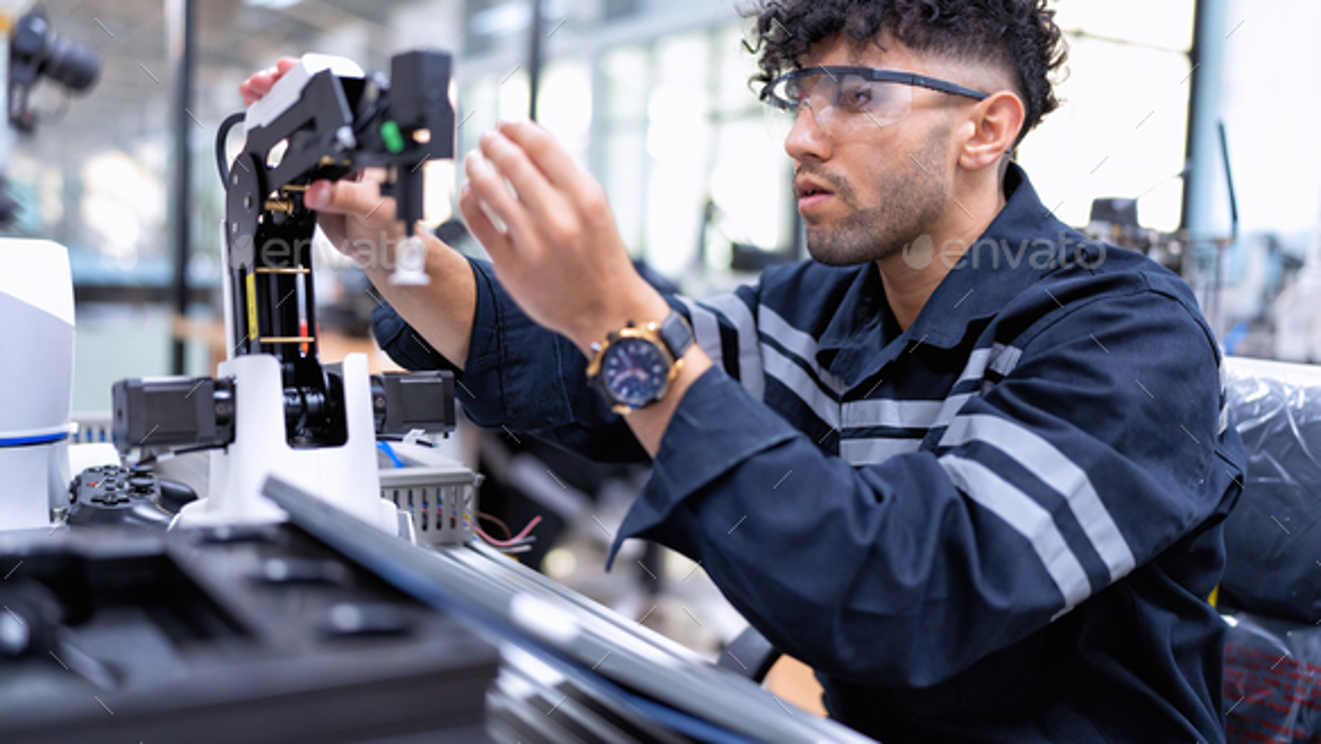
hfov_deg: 54.0
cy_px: 358
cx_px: 658
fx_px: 1296
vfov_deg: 32.0
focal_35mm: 37
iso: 1000
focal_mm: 35
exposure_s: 1/500
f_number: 1.4
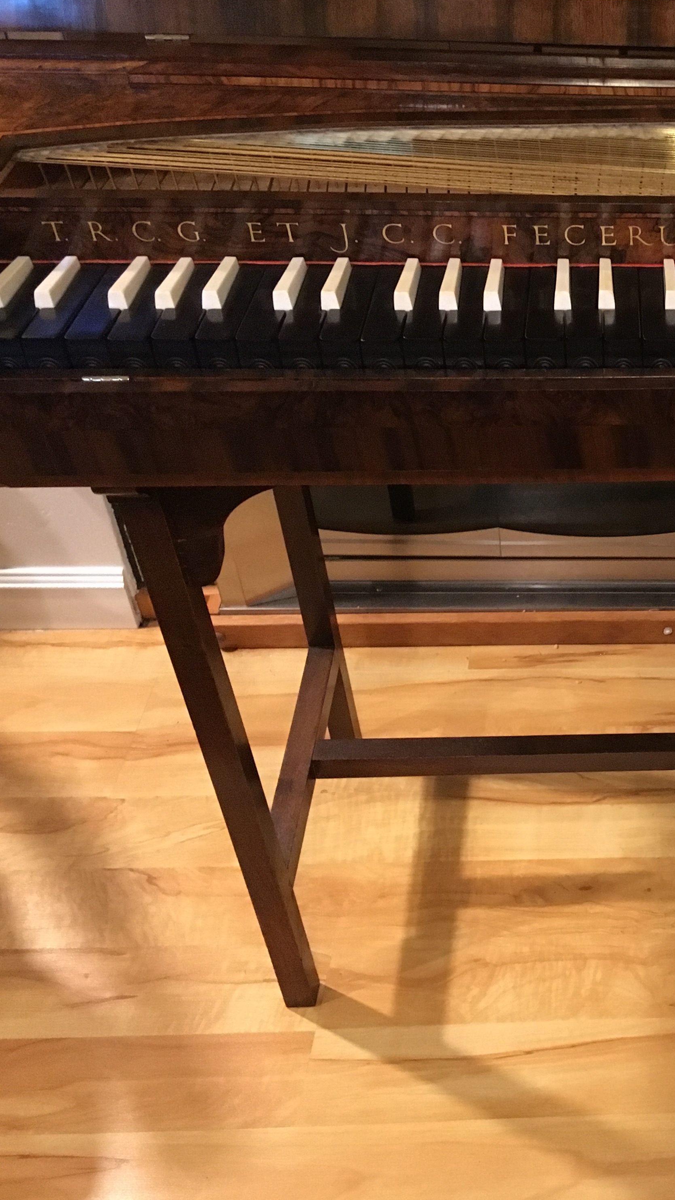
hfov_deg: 25.4
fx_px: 1369
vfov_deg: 47.4
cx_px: 765
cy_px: 601
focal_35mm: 43
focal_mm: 4.15
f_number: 2.2
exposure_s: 1/15
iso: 250
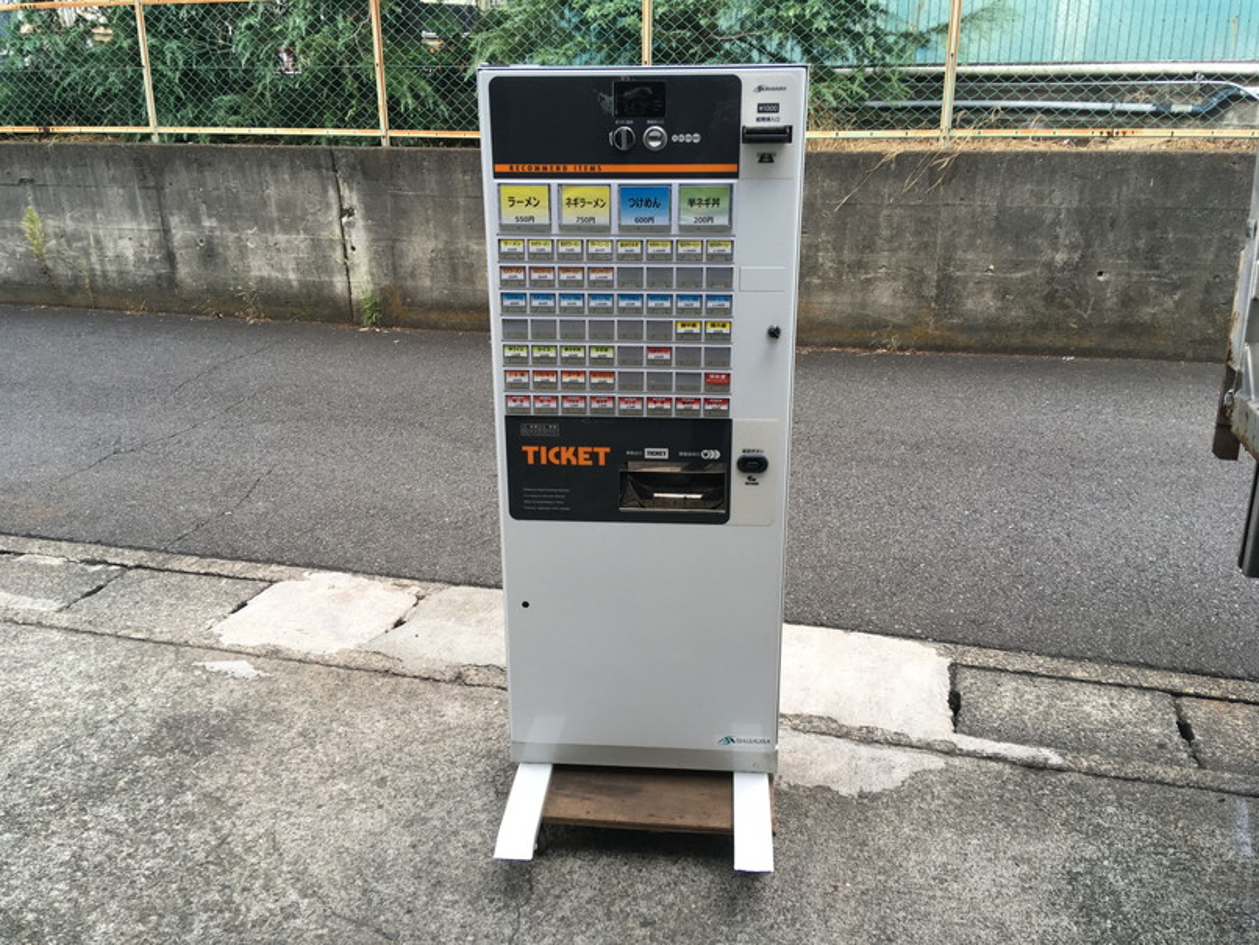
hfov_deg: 61.6
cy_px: 472
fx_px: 1055
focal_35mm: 29
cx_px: 630
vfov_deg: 48.3
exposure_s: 1/120
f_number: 2.2
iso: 40
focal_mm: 4.15
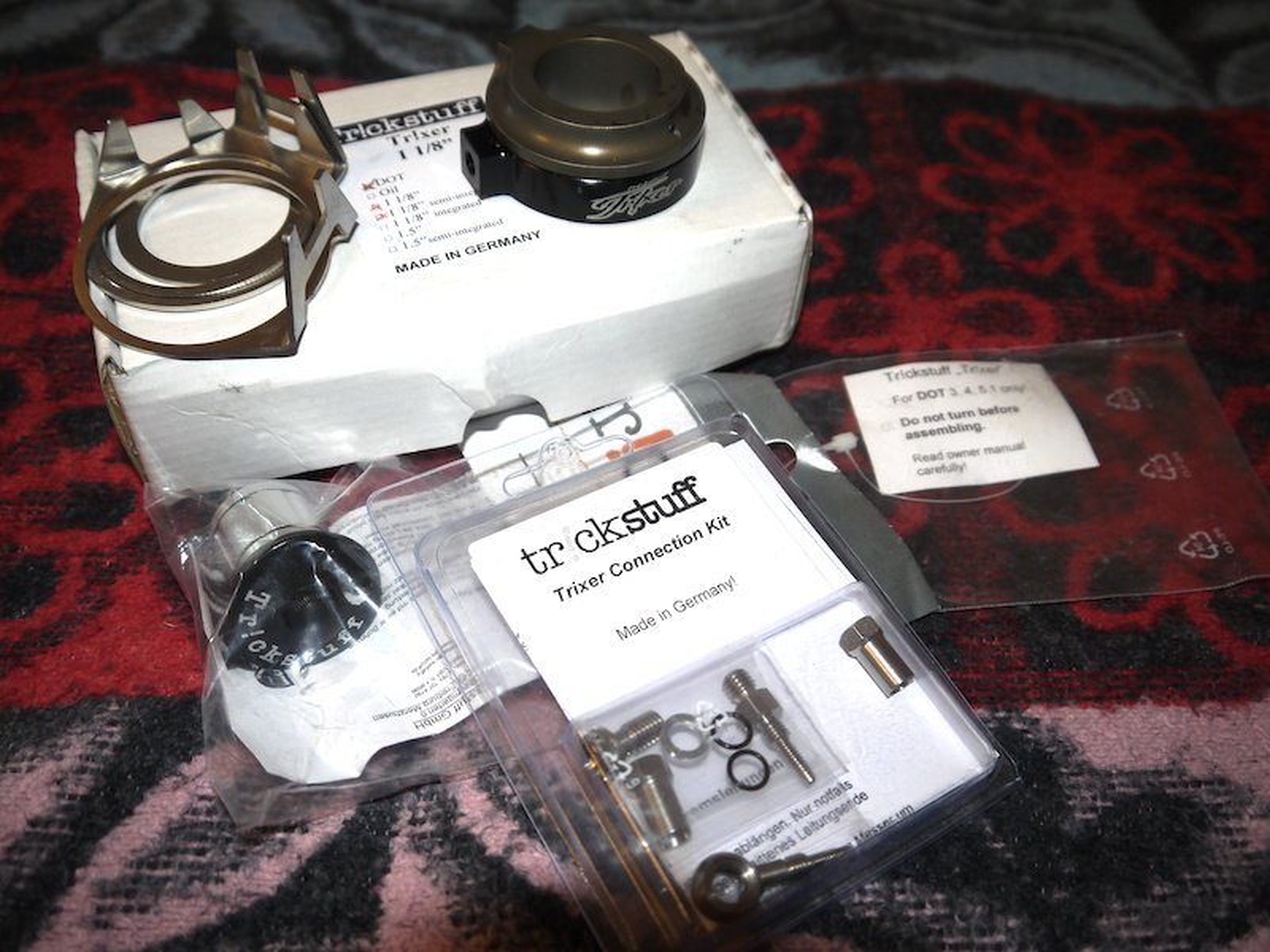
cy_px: 476
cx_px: 635
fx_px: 1247
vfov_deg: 41.8
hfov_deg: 54.0
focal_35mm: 34
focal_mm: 17
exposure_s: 1/30
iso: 100
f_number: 3.9
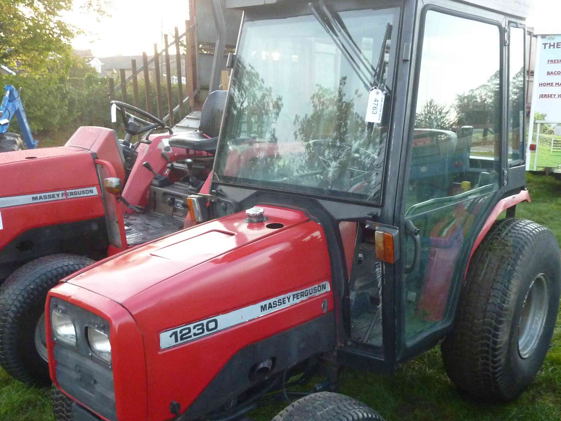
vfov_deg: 41.6
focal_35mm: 34
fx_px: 551
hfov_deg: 53.9
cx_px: 305
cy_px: 257
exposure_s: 1/125
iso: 400
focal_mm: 4.1
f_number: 3.3
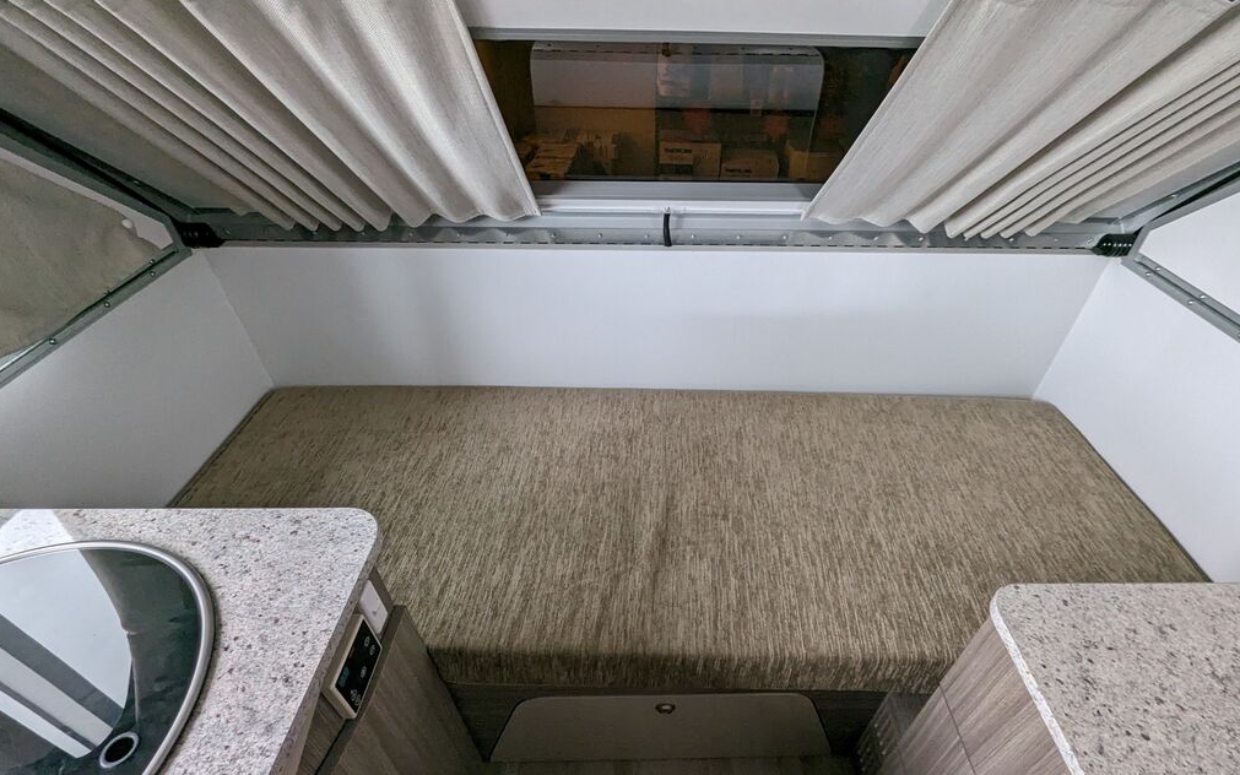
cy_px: 380
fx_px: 507
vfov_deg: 74.8
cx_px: 660
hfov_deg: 101.3
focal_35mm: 15
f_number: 2.2
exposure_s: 1/50
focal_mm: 1.95
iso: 150
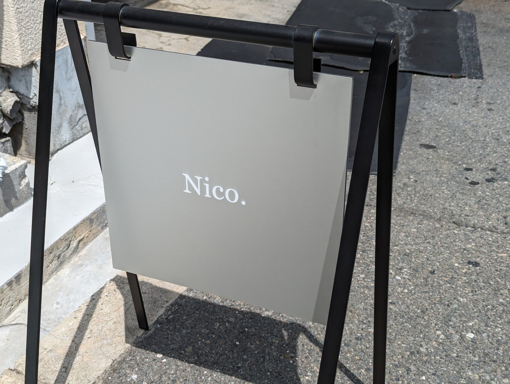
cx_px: 255
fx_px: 708
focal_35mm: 48
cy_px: 192
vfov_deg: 30.3
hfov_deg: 39.6
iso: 49
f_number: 1.85
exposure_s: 1/3165
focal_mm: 6.81
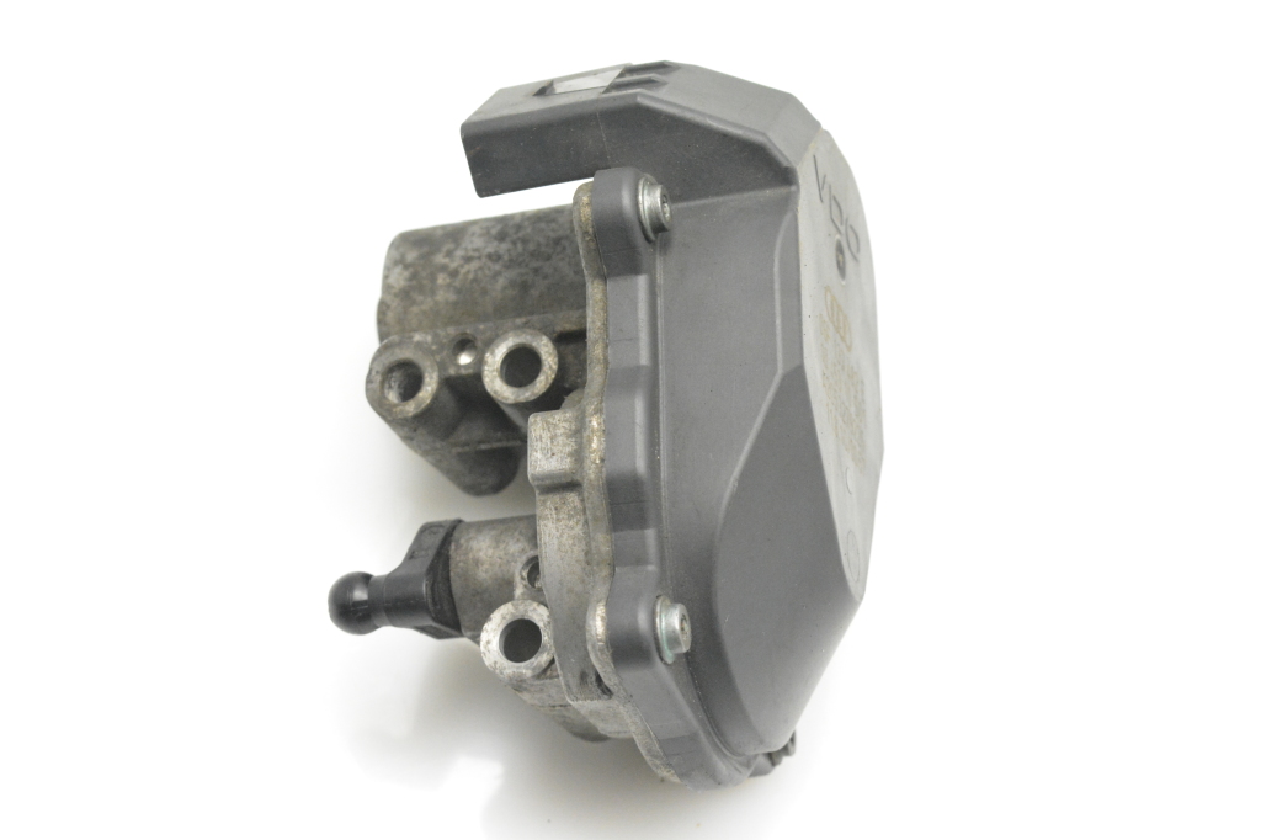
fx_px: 2889
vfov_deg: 16.5
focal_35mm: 82
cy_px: 420
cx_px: 630
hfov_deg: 24.6
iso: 6400
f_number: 10
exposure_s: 1/400
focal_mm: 55
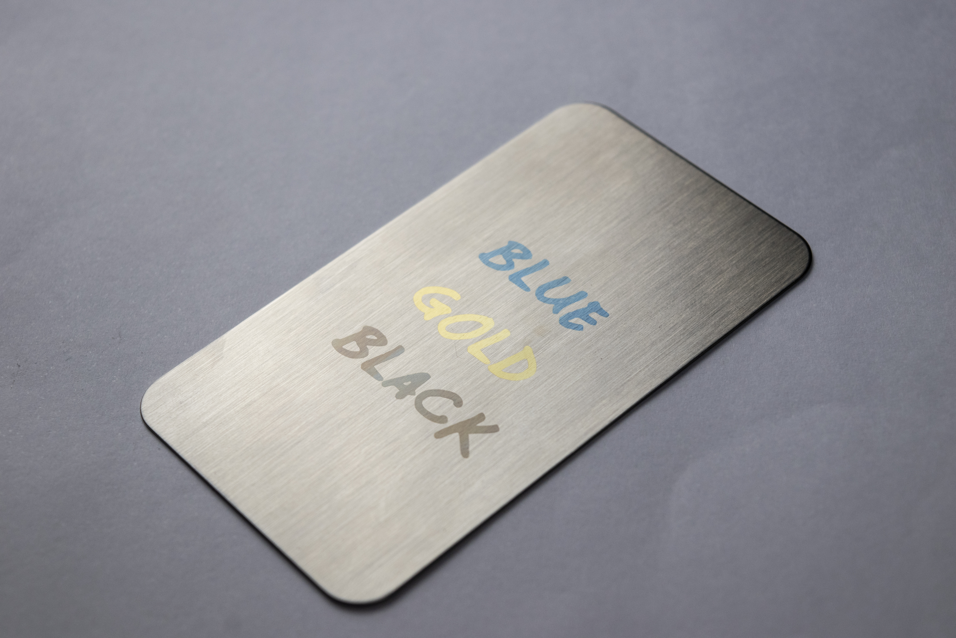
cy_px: 319
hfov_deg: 24.6
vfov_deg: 16.6
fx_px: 2191
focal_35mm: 82
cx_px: 478
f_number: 7.1
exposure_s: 1/200
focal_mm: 55
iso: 400
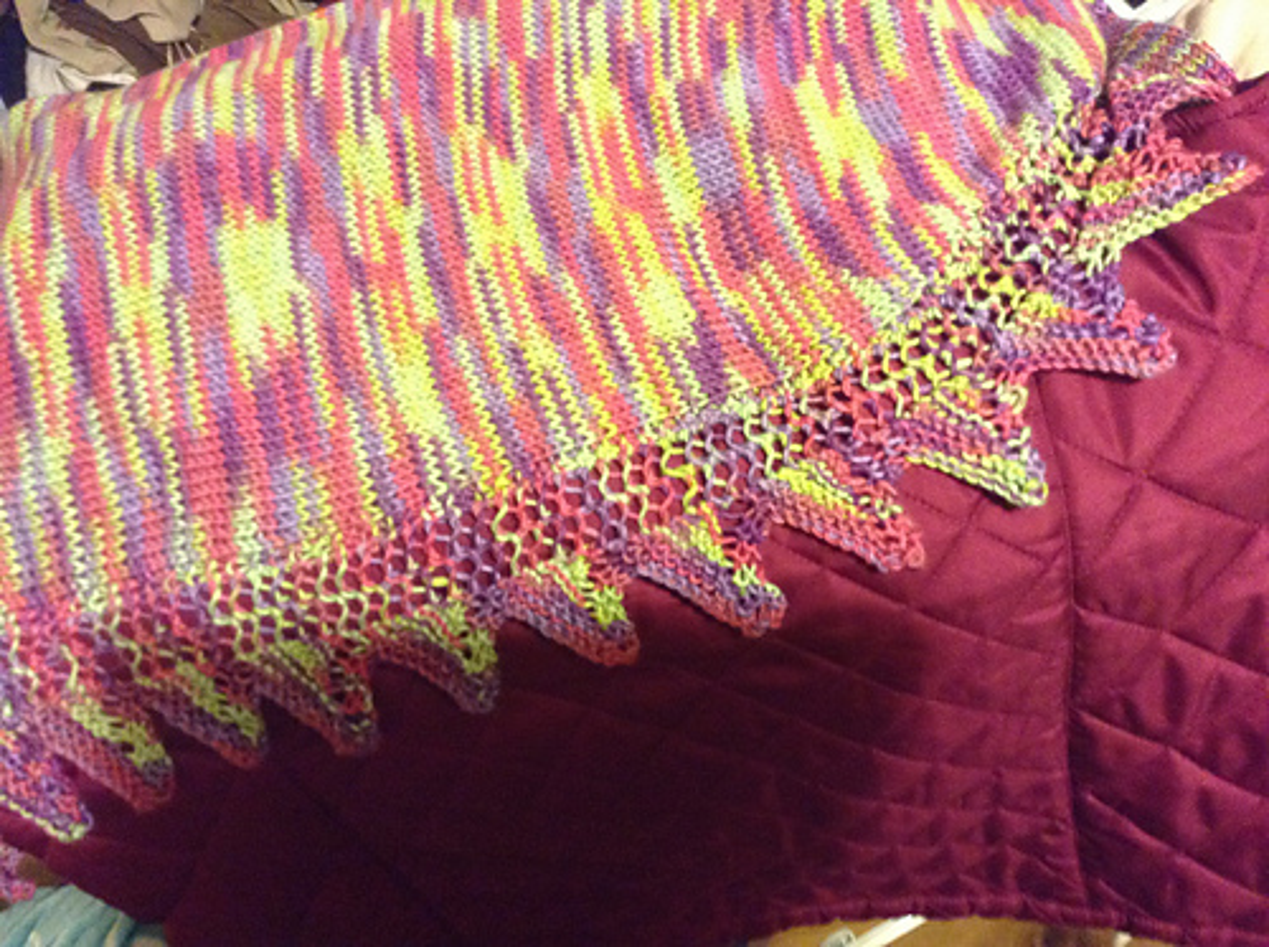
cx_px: 634
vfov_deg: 42.8
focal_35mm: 33
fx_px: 1207
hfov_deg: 55.4
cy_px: 474
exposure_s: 1/15
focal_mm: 3.3
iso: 400
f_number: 2.4
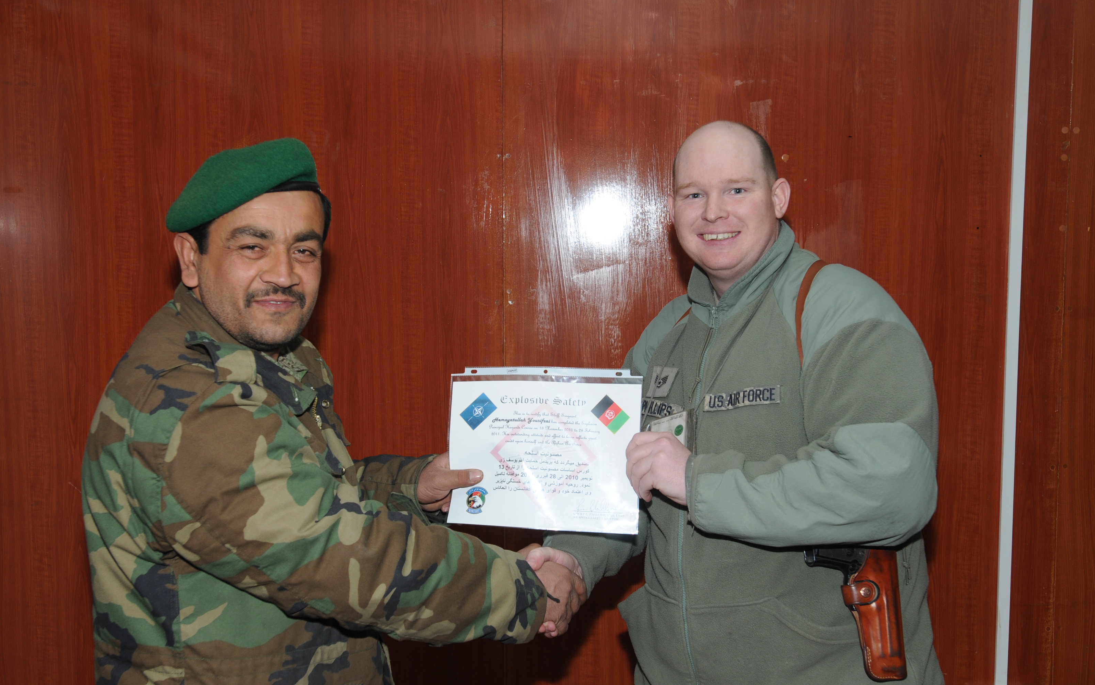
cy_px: 358
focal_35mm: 43
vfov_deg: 29.9
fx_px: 1283
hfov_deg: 46.2
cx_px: 549
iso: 250
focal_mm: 28
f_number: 5.6
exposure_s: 1/60
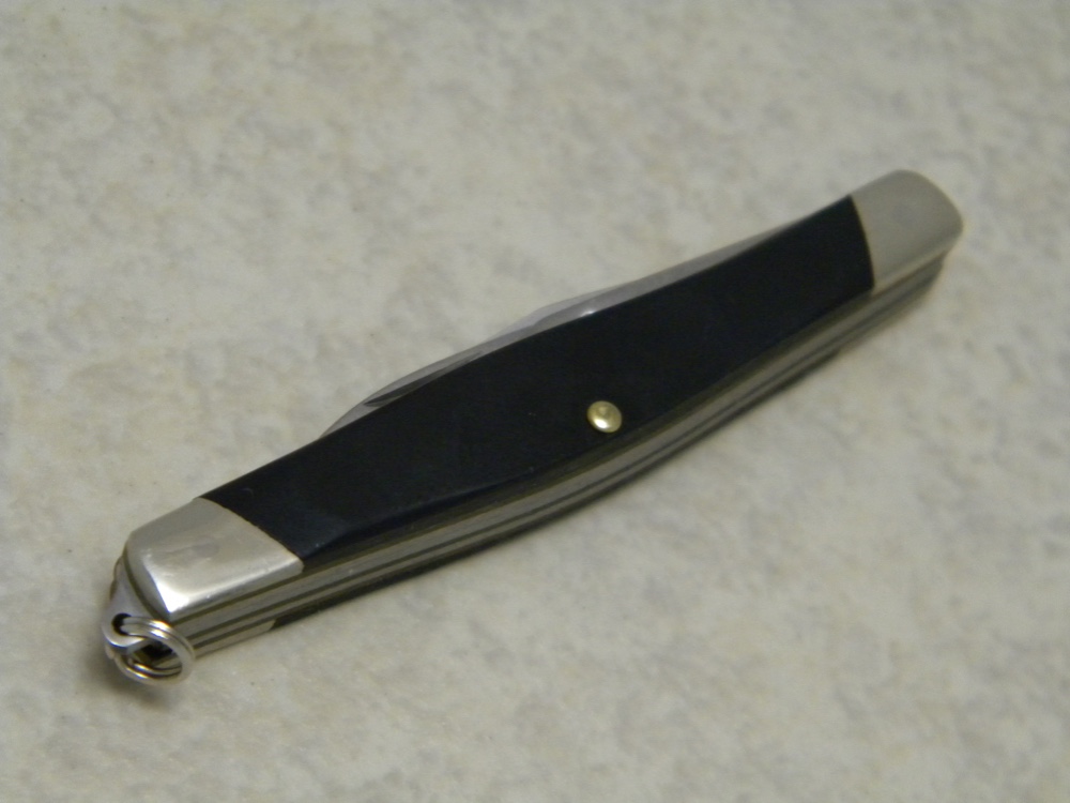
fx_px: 4575
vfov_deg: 10.0
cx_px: 535
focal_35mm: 148
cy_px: 402
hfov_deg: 13.3
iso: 400
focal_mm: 26.8
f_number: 5
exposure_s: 1/22.2
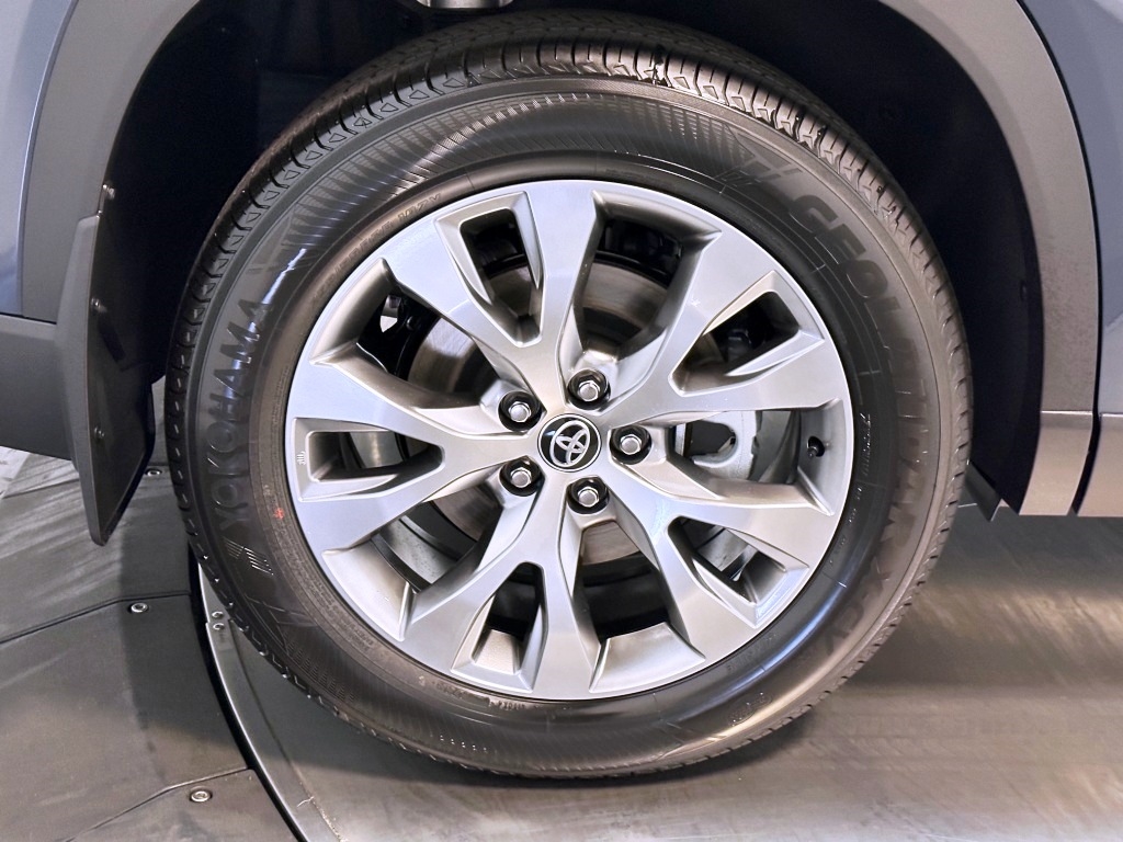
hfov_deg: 39.7
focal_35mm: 48
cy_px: 421
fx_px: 1557
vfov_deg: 30.3
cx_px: 562
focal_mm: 6.86
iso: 500
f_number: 1.78
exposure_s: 1/30
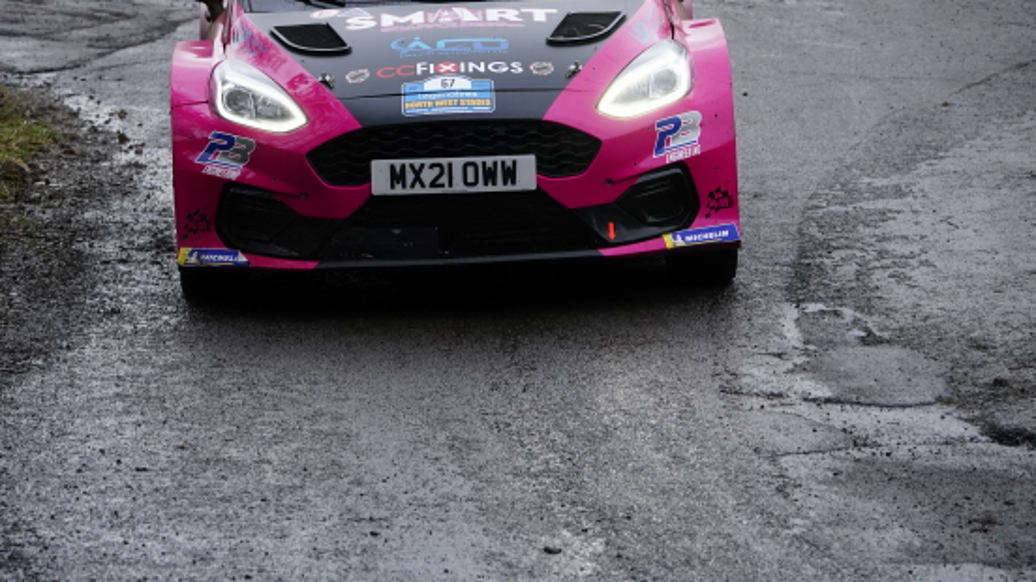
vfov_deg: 5.9
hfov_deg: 10.5
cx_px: 456
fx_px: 5629
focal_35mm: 205
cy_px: 56
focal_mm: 120
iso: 2000
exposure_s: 1/400
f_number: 6.3
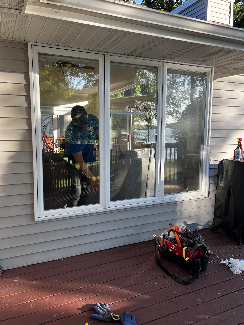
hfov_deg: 49.7
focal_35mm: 28
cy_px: 163
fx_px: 263
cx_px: 119
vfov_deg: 63.4
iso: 50
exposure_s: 1/351
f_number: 1.5
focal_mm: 5.7
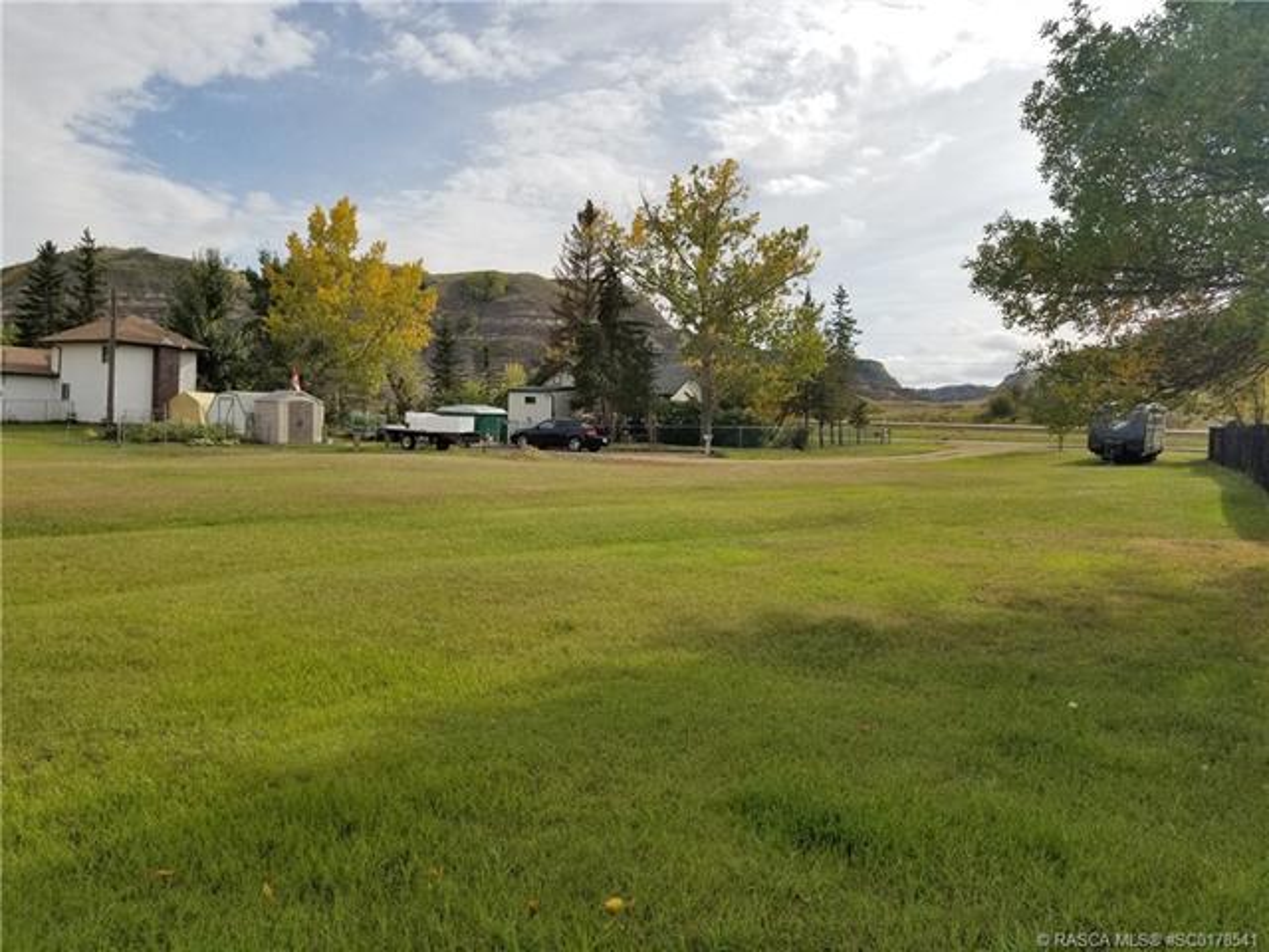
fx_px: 953
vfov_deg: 53.1
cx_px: 634
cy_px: 476
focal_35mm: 26
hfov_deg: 67.3
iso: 50
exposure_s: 1/3876
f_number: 1.7
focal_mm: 4.25
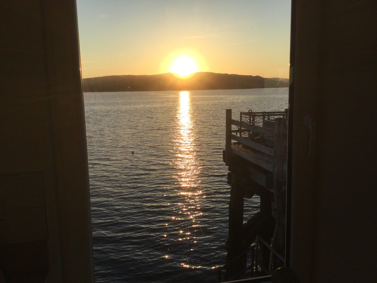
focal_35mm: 31
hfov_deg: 58.4
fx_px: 338
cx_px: 188
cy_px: 142
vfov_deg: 45.4
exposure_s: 1/1131
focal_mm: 3.3
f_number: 2.4
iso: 25
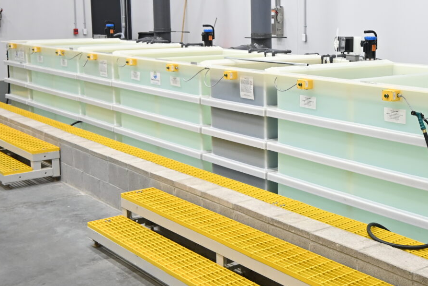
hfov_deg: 35.3
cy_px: 109
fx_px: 654
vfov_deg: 24.6
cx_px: 331
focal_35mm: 55
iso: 400
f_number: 3.5
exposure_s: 1/160
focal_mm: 16
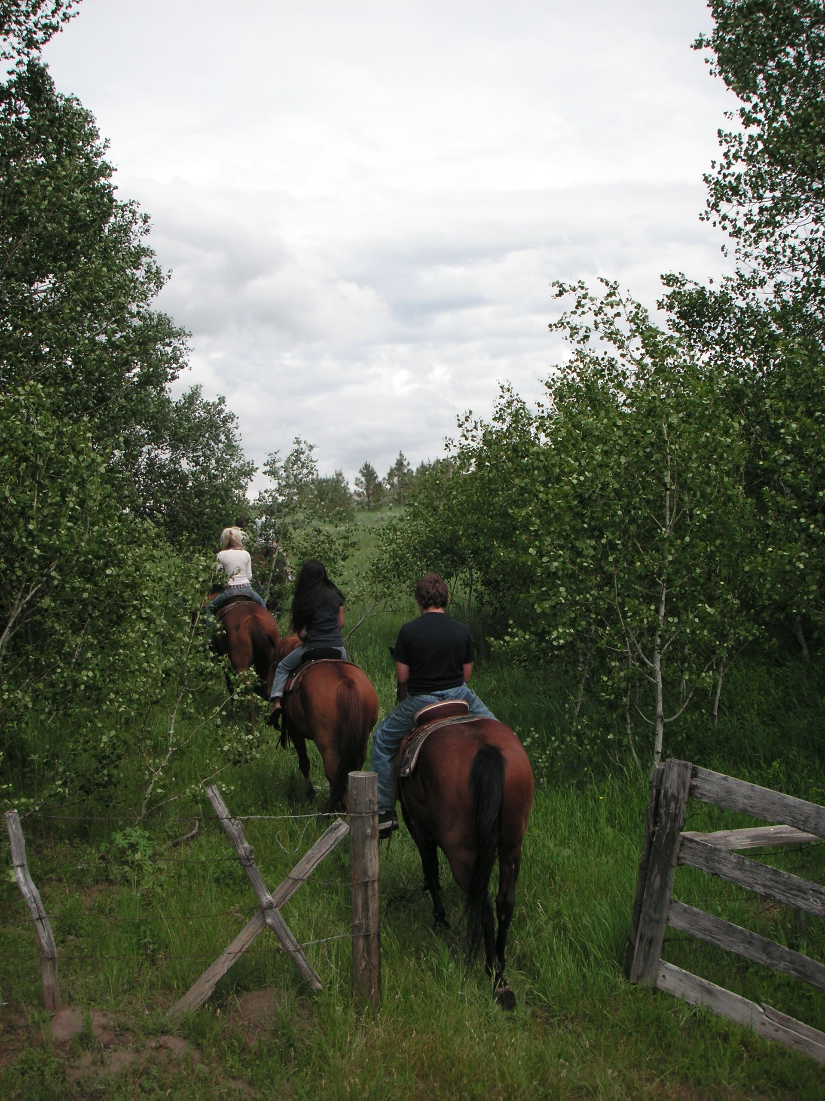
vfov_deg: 49.0
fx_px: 1208
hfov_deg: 37.7
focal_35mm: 38
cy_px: 550
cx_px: 412
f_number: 3.3
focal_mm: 6.3
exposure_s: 1/750
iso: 50
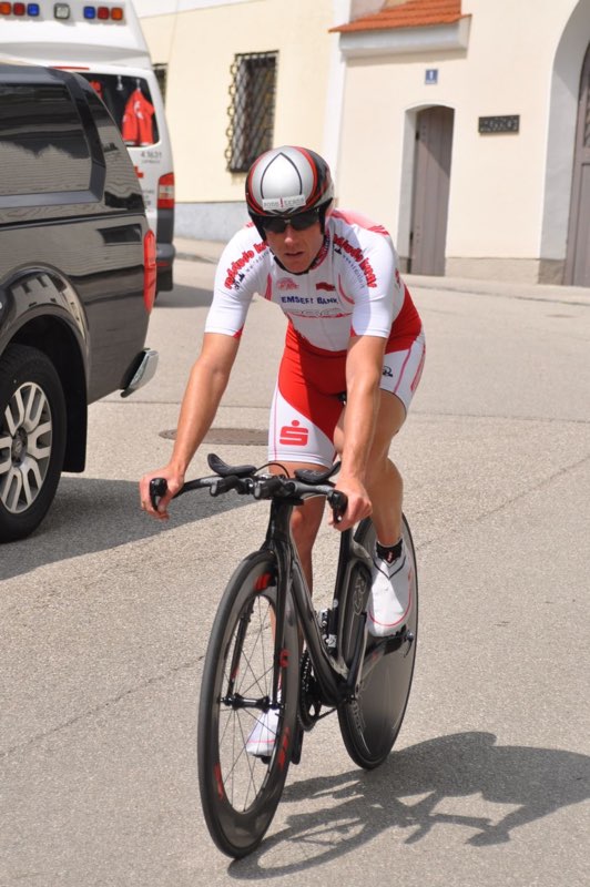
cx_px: 295
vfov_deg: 16.1
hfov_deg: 10.7
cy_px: 444
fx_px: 3140
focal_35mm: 128
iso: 200
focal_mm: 85
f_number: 7.1
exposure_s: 1/800
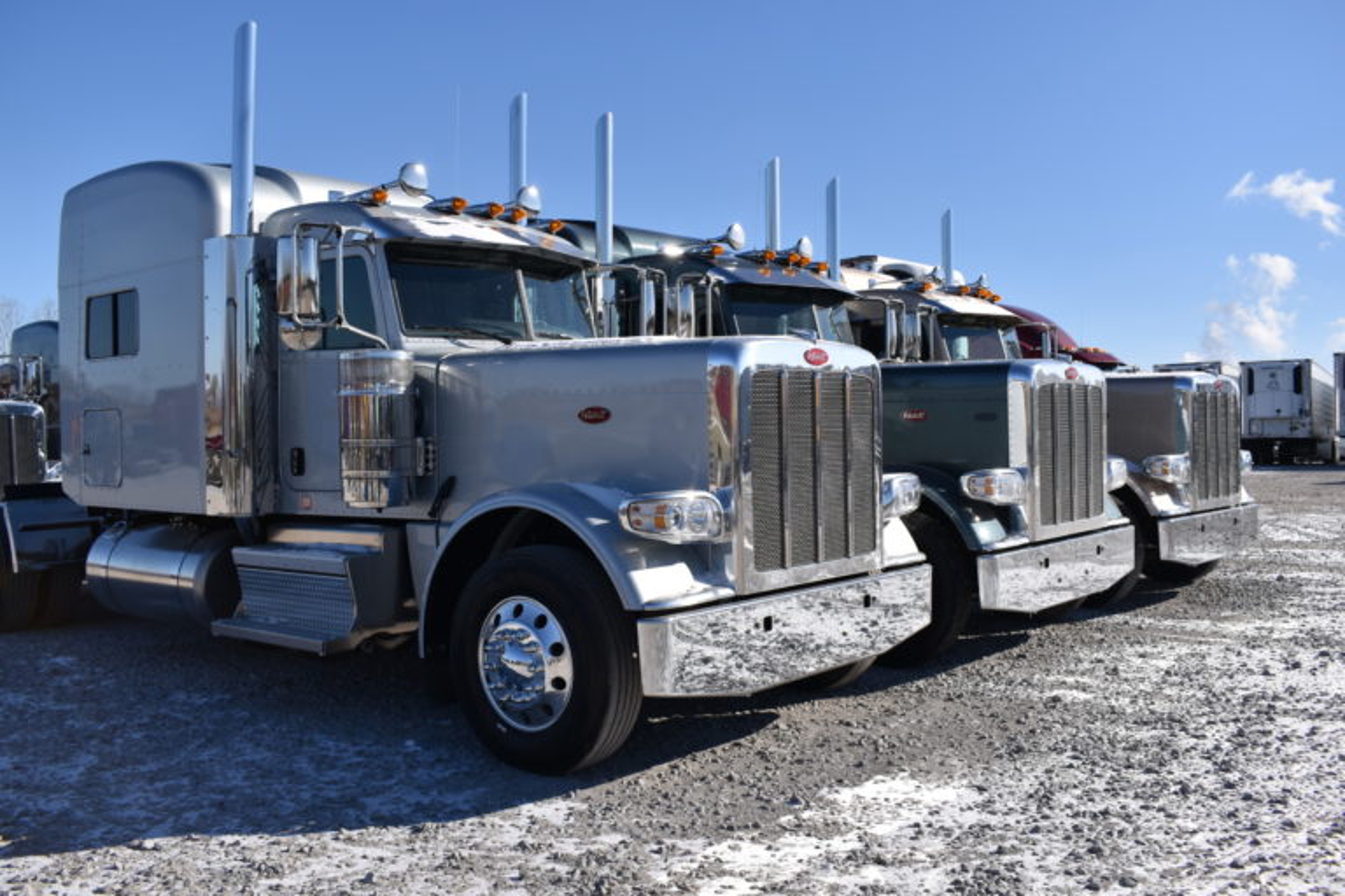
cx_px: 672
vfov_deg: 41.7
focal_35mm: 32
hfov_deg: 59.5
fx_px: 1177
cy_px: 448
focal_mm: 21
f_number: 6.3
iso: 100
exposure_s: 1/640
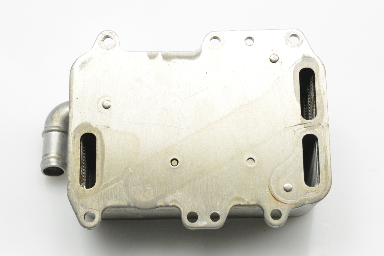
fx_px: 880
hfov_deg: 24.6
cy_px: 128
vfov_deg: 16.5
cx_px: 192
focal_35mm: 82
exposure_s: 1/400
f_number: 16
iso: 6400
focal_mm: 55
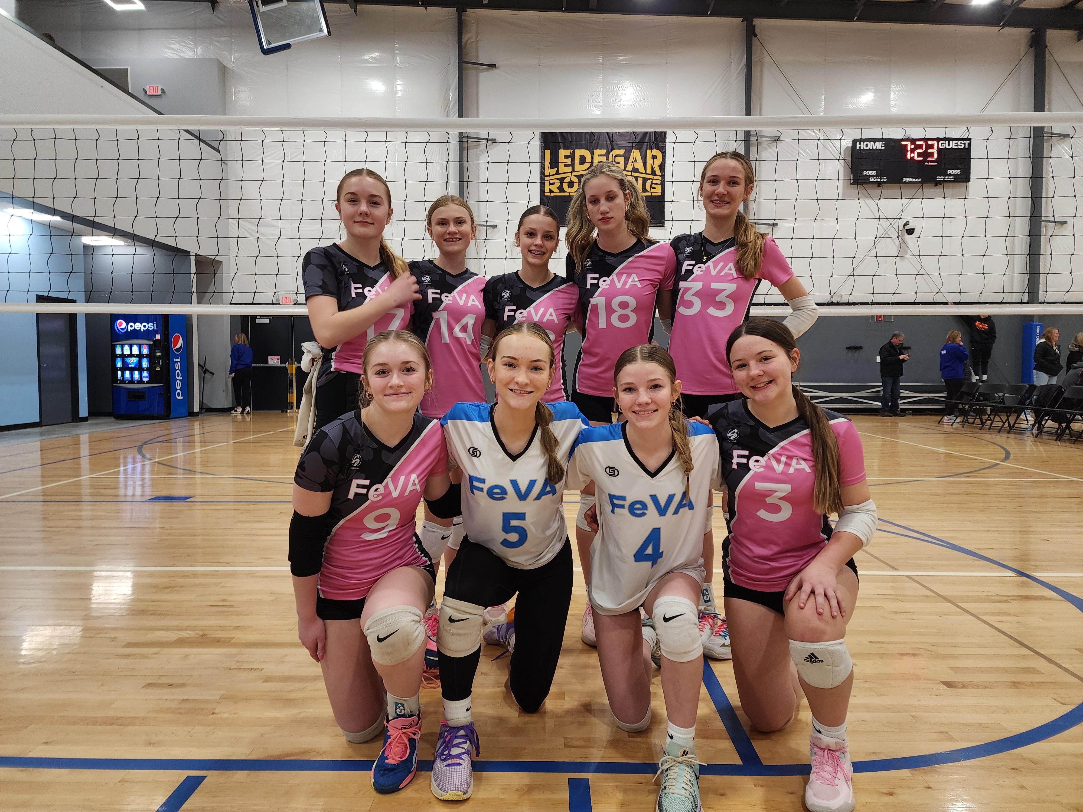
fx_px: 720
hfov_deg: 73.9
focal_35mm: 23
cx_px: 542
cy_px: 406
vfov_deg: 58.9
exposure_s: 1/120
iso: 200
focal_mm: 6.4
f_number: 1.8
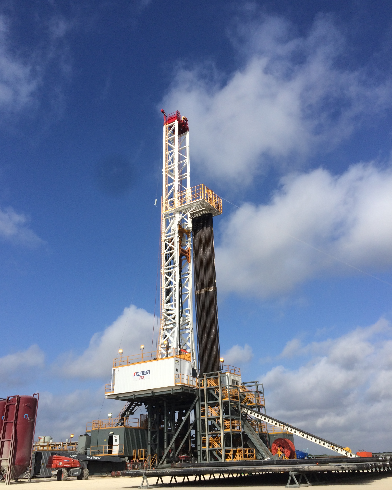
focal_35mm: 31
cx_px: 192
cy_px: 233
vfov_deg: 57.2
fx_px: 450
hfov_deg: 47.1
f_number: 2.2
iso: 32
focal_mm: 4.15
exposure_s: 1/2933
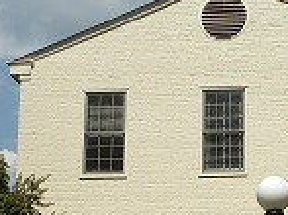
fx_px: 840
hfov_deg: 19.3
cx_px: 231
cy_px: 233
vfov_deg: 14.3
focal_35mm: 101
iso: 64
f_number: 10
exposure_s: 1/208
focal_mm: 6.6
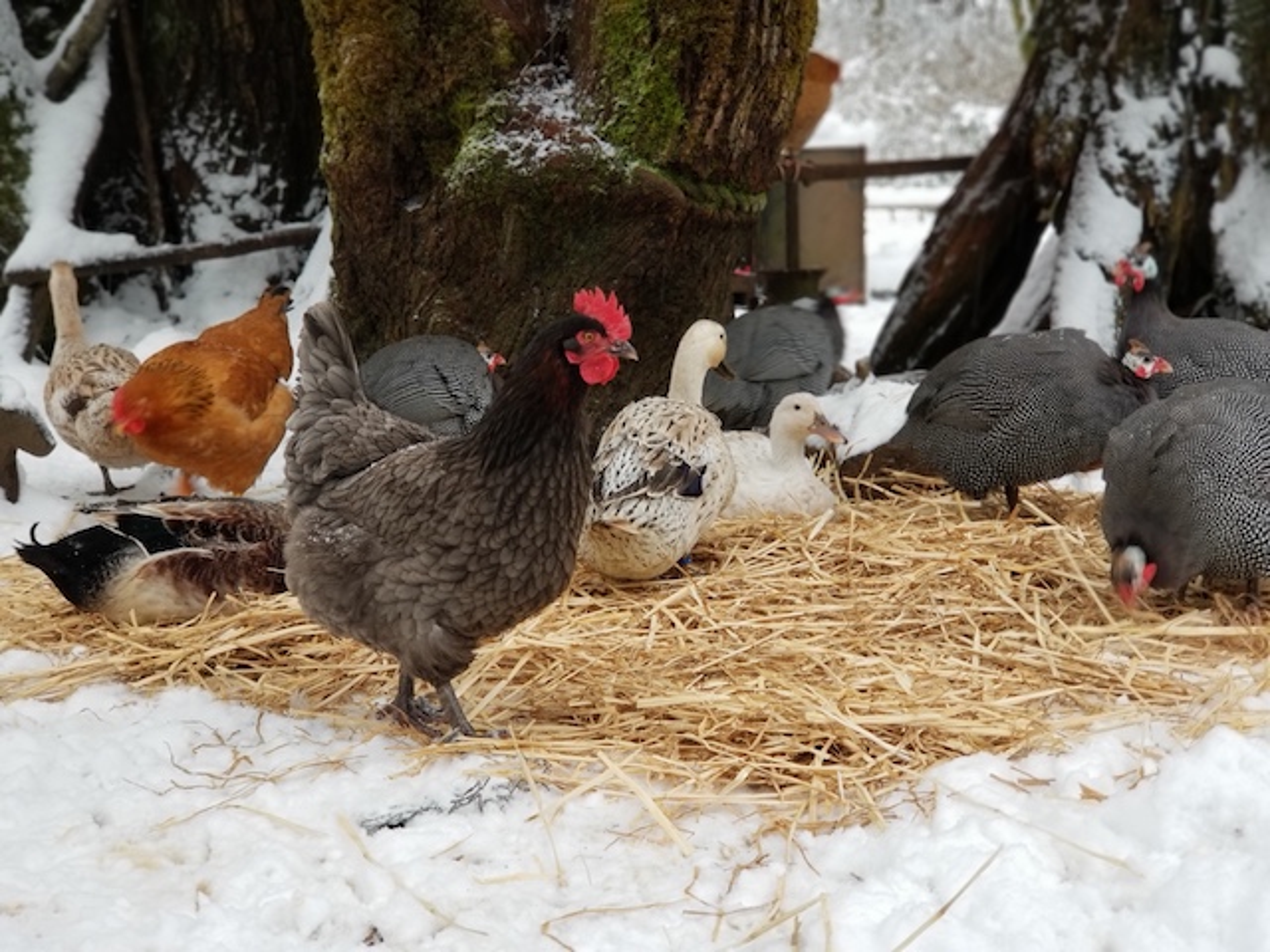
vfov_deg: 28.0
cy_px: 476
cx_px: 635
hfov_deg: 36.8
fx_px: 1908
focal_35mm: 52
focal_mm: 6
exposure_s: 1/33
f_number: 2.4
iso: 25
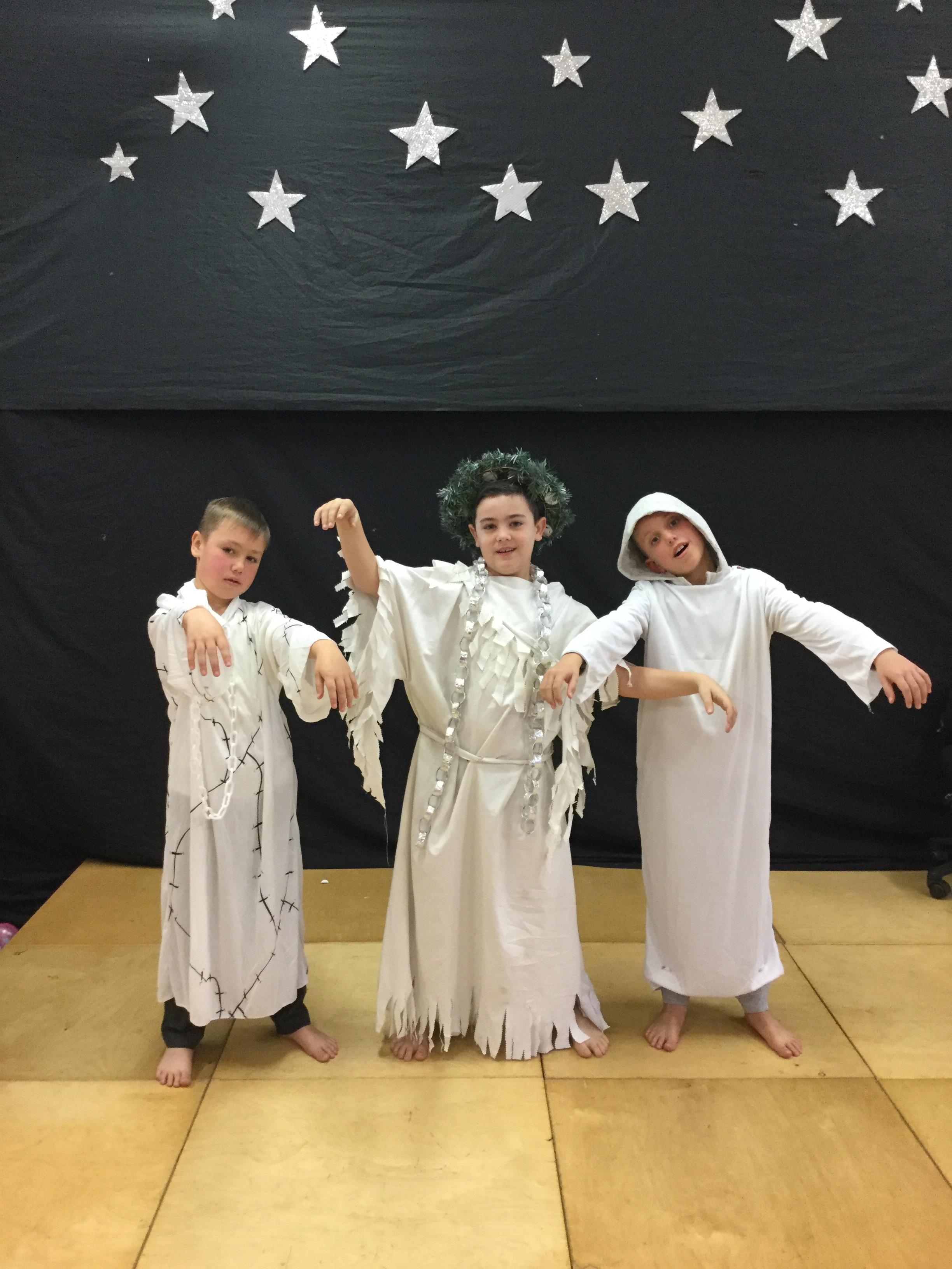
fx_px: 1137
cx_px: 476
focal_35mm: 31
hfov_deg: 45.4
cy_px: 634
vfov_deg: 58.4
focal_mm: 3.3
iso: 200
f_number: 2.4
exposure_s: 1/33
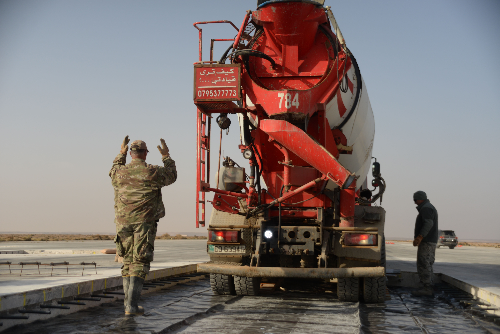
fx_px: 695
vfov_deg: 27.0
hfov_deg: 39.6
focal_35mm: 50
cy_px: 167
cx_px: 250
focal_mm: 50
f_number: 5
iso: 250
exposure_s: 1/2500
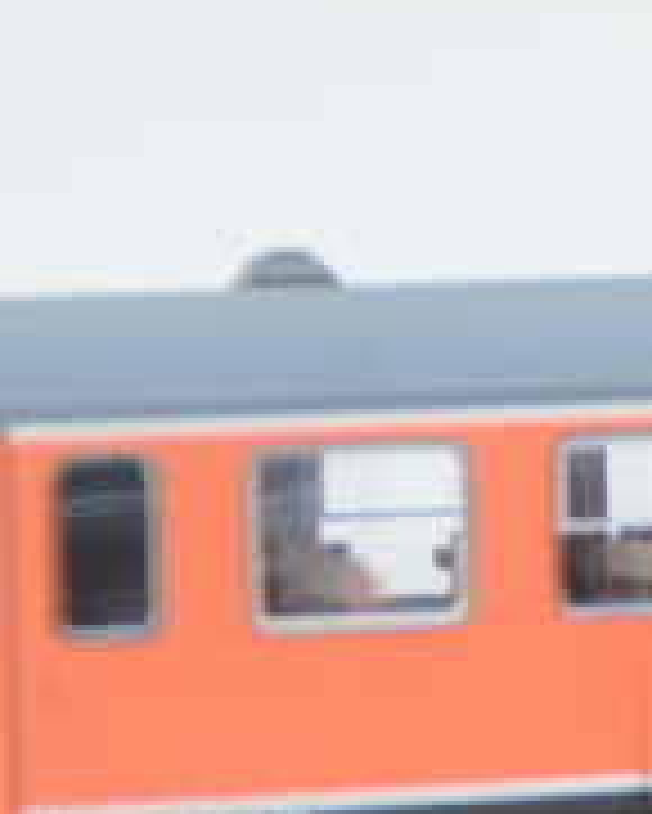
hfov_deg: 3.0
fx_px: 12427
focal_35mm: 516
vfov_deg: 3.8
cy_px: 531
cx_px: 1331
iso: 720
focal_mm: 65
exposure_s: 1/250
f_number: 5
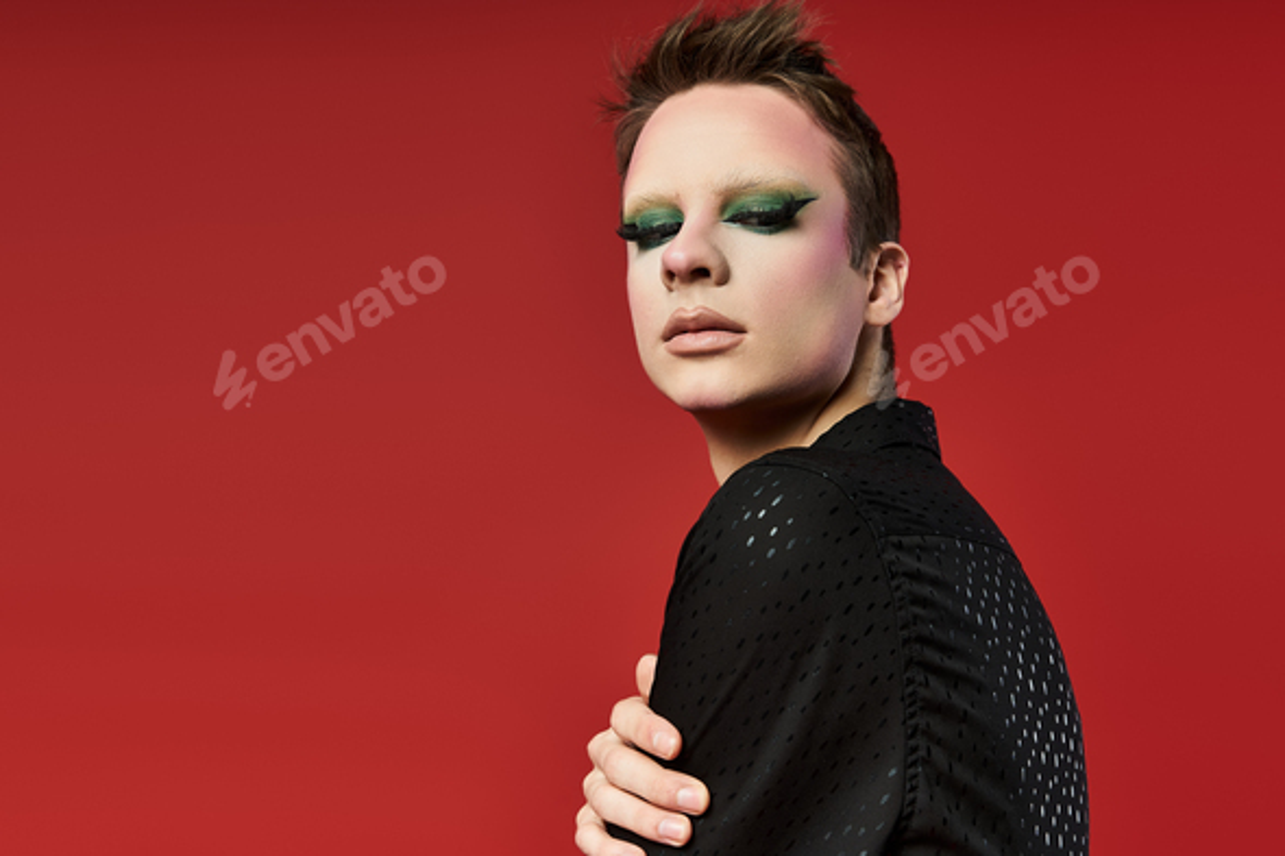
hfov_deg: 39.6
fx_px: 1784
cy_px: 428
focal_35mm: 50
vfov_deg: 27.0
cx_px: 642
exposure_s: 1/160
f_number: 6.3
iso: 125
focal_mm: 50
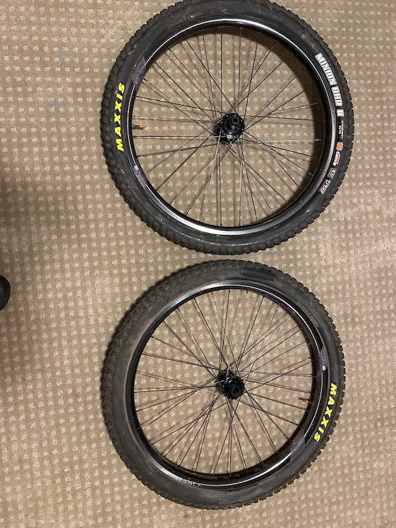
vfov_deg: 67.3
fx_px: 397
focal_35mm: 26
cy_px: 264
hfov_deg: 53.1
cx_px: 198
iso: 640
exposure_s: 1/30
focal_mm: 4.25
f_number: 1.8
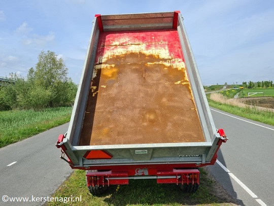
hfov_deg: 67.3
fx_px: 206
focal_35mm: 26
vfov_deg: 53.1
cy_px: 103
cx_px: 137
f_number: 1.8
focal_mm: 5.4
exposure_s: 1/2640
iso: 50
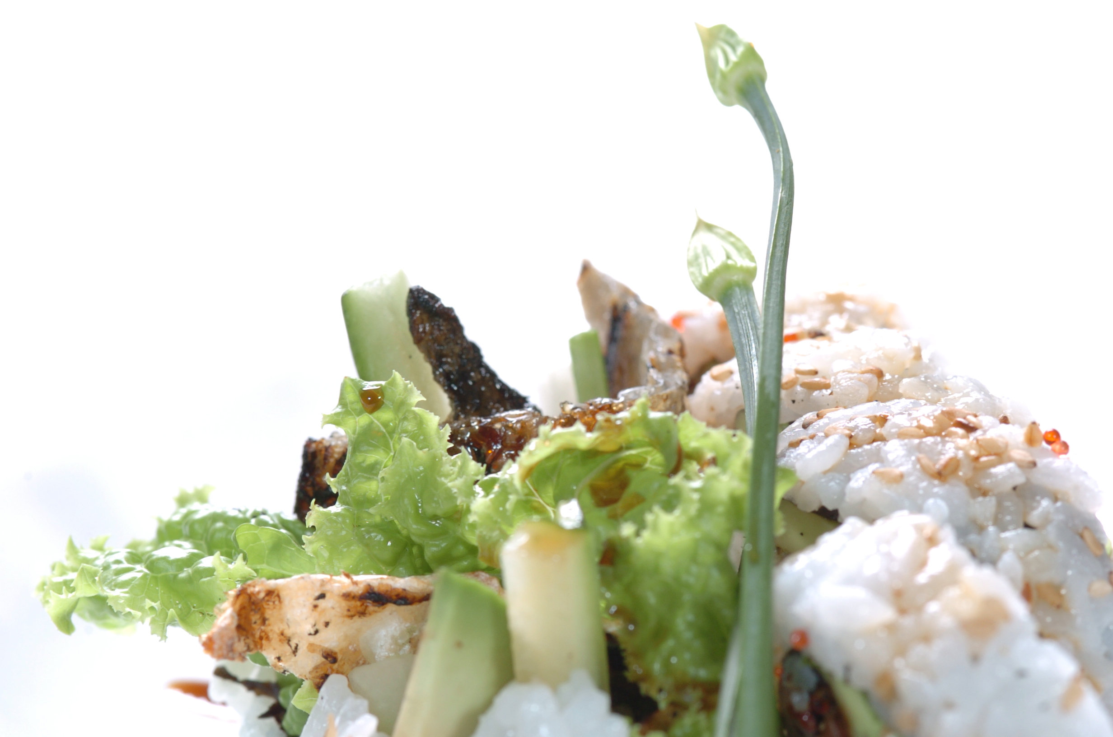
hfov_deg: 13.1
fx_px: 4859
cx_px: 556
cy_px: 368
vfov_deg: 8.7
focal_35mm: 158
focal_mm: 105
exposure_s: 1.6
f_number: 11
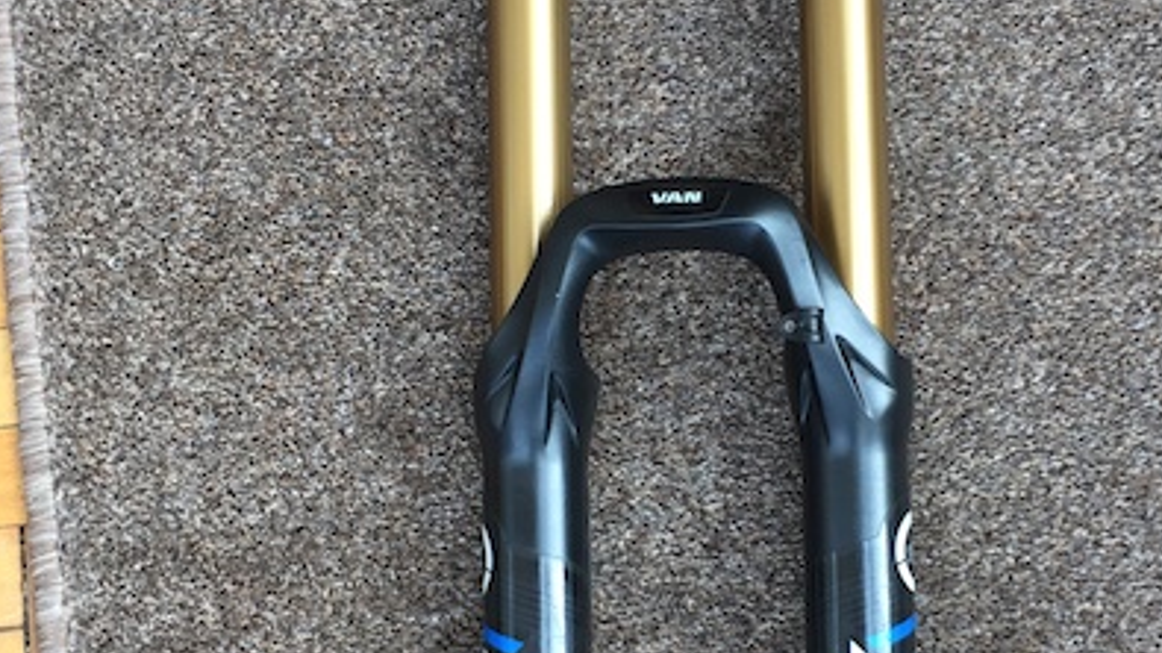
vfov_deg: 18.8
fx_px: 1972
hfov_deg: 32.7
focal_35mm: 64
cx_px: 724
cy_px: 306
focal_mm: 4.15
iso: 50
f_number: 2.2
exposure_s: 1/100
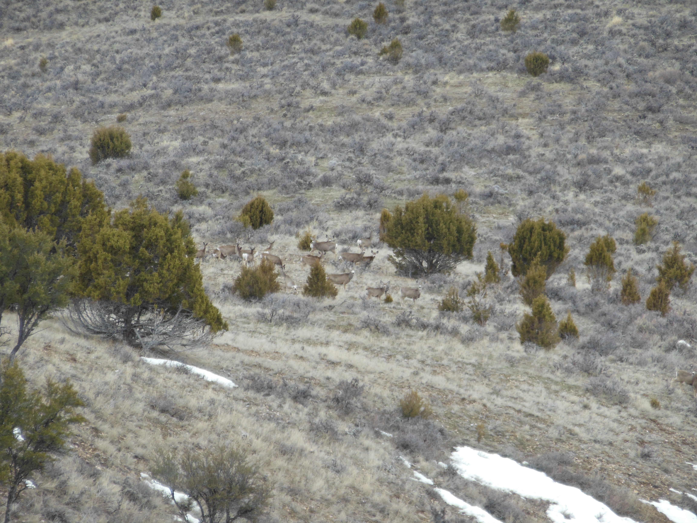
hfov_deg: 7.9
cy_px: 262
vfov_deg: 5.9
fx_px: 5034
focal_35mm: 250
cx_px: 348
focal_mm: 45
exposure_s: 1/200
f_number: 5.8
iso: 125
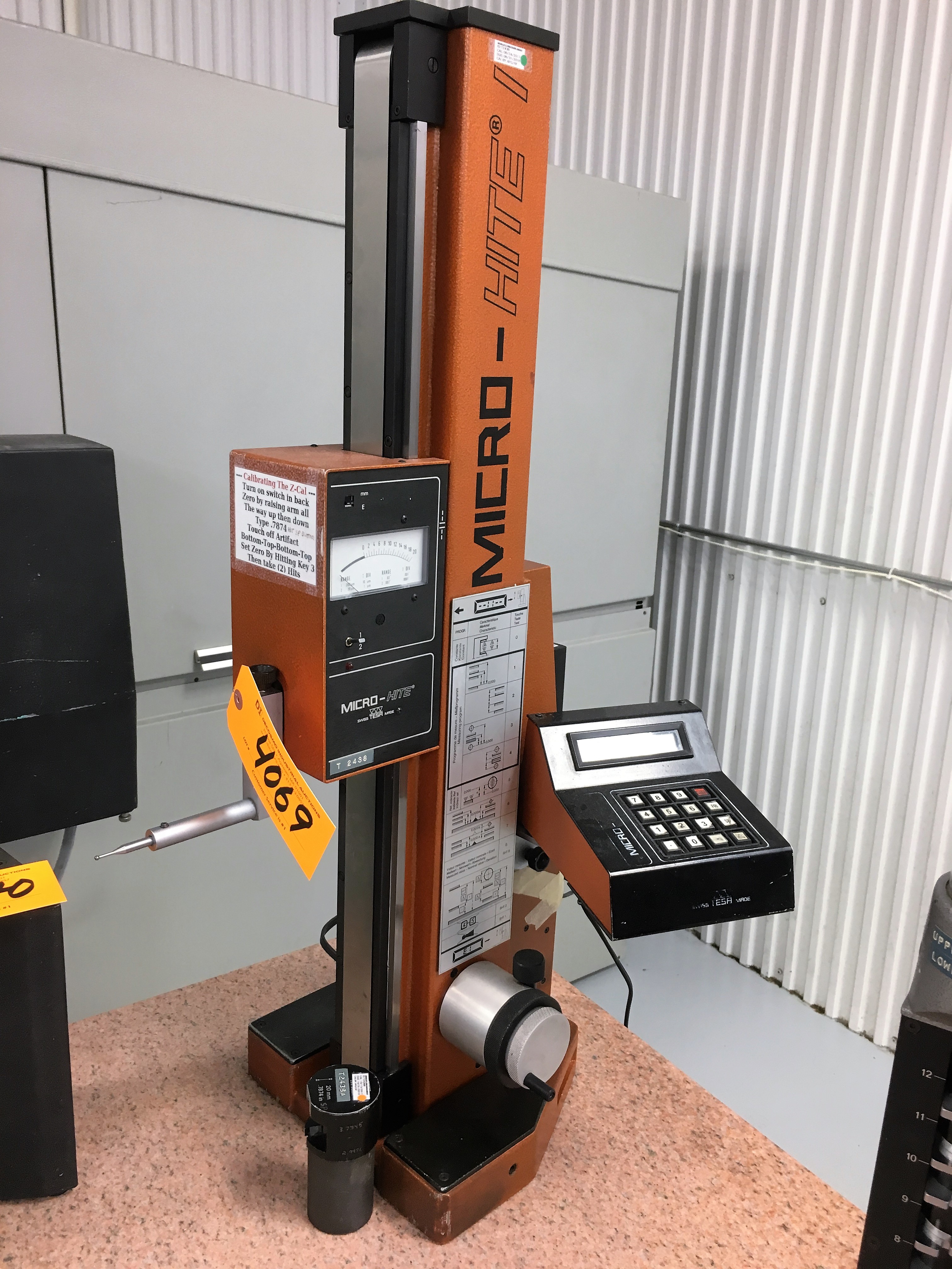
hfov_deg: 48.2
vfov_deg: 61.7
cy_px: 634
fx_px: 1063
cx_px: 476
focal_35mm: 29
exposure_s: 1/30
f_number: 2.2
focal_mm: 4.15
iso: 64
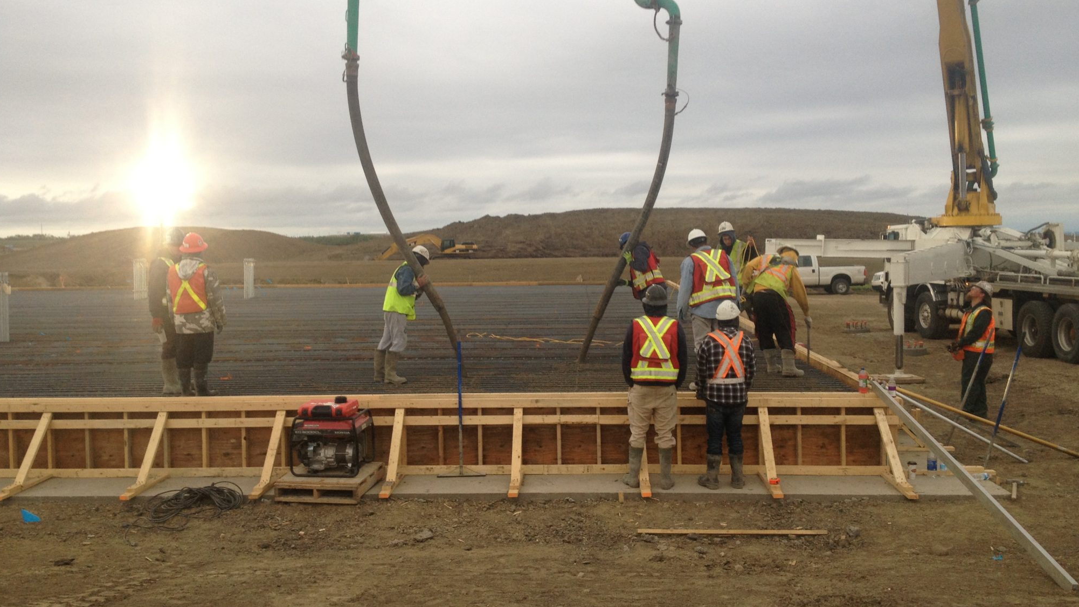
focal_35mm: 39
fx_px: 1116
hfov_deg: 51.6
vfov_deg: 30.4
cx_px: 537
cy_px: 284
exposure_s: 1/60
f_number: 2.4
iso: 64
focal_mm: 4.28
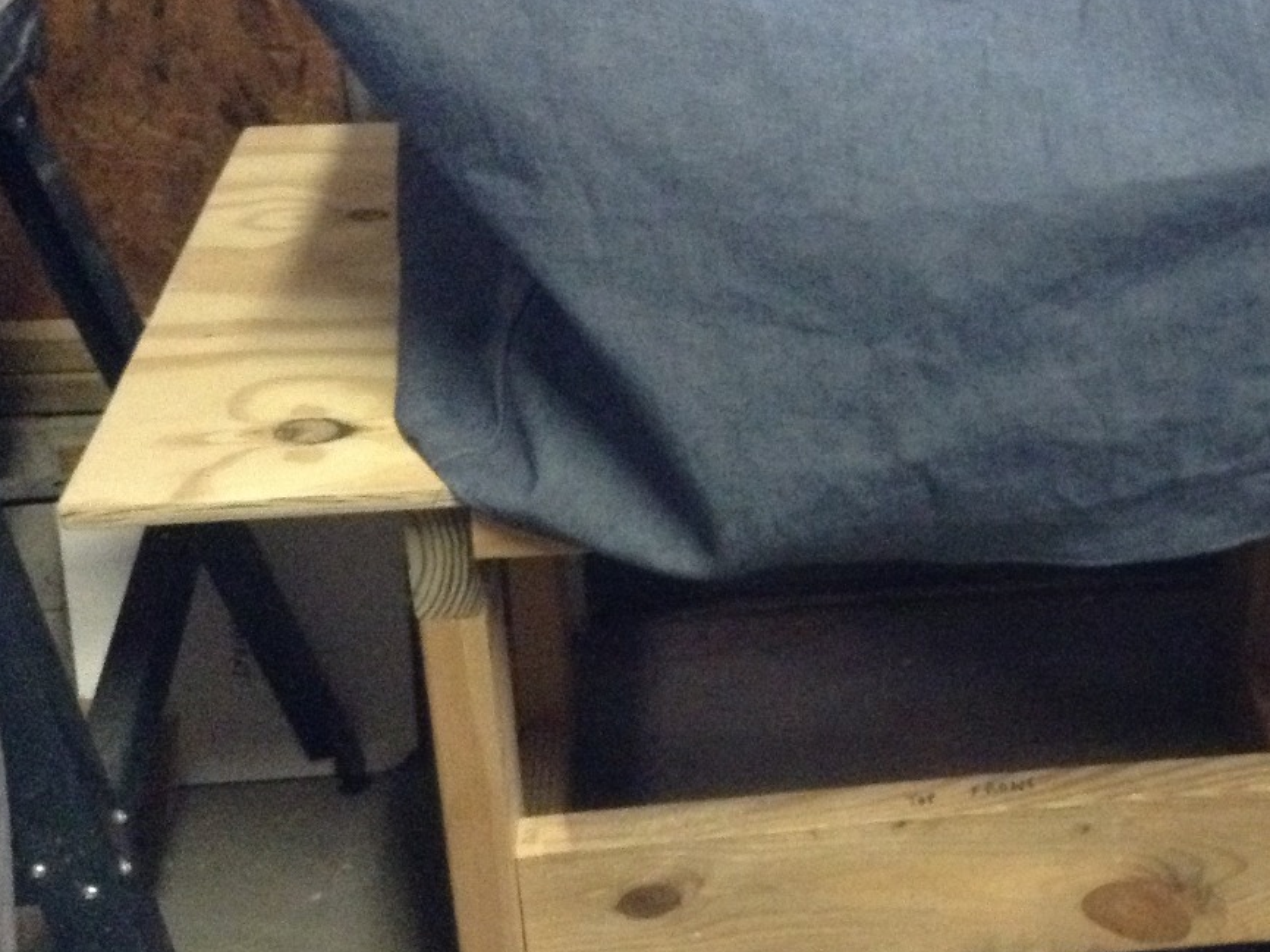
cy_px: 367
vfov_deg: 26.5
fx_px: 2017
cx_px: 998
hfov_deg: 34.0
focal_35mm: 55
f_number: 2.4
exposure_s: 1/15
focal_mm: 3.3
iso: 640
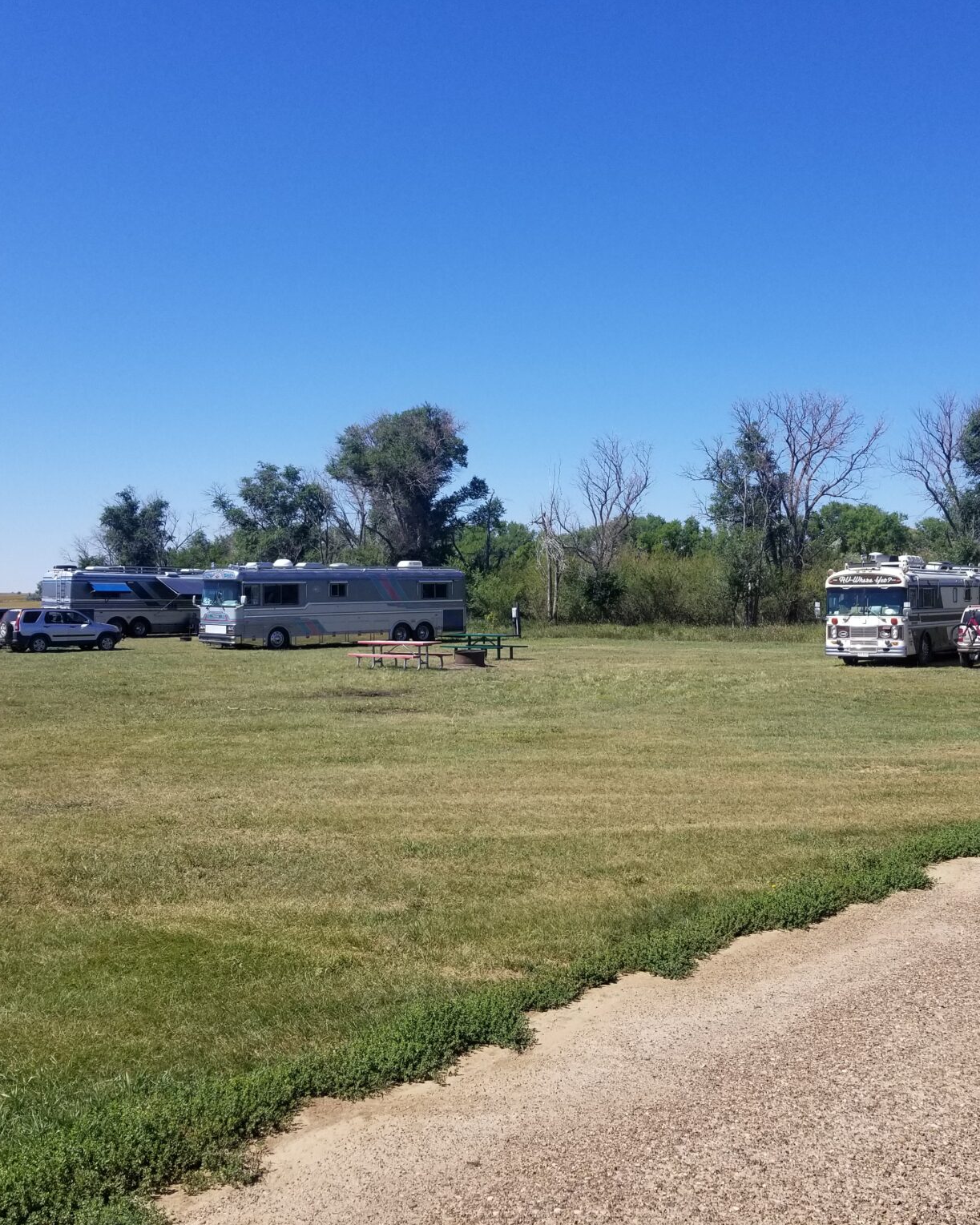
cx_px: 571
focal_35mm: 34
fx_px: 1233
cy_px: 612
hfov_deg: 43.2
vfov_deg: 52.8
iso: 50
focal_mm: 4.25
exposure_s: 1/2720
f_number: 1.7
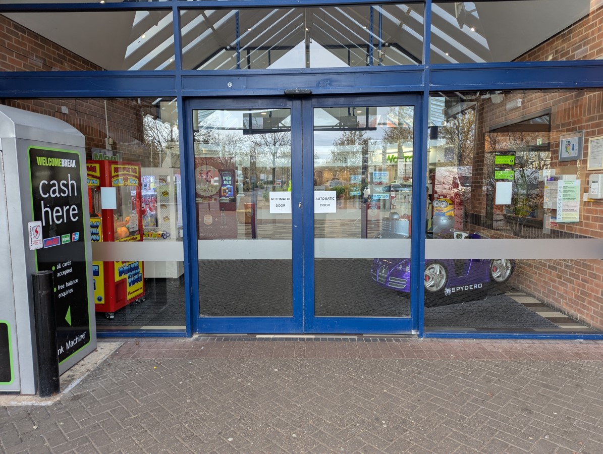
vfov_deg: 56.9
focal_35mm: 24
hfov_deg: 71.5
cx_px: 302
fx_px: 419
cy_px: 227
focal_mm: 6.81
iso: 45
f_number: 1.85
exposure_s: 1/82.8
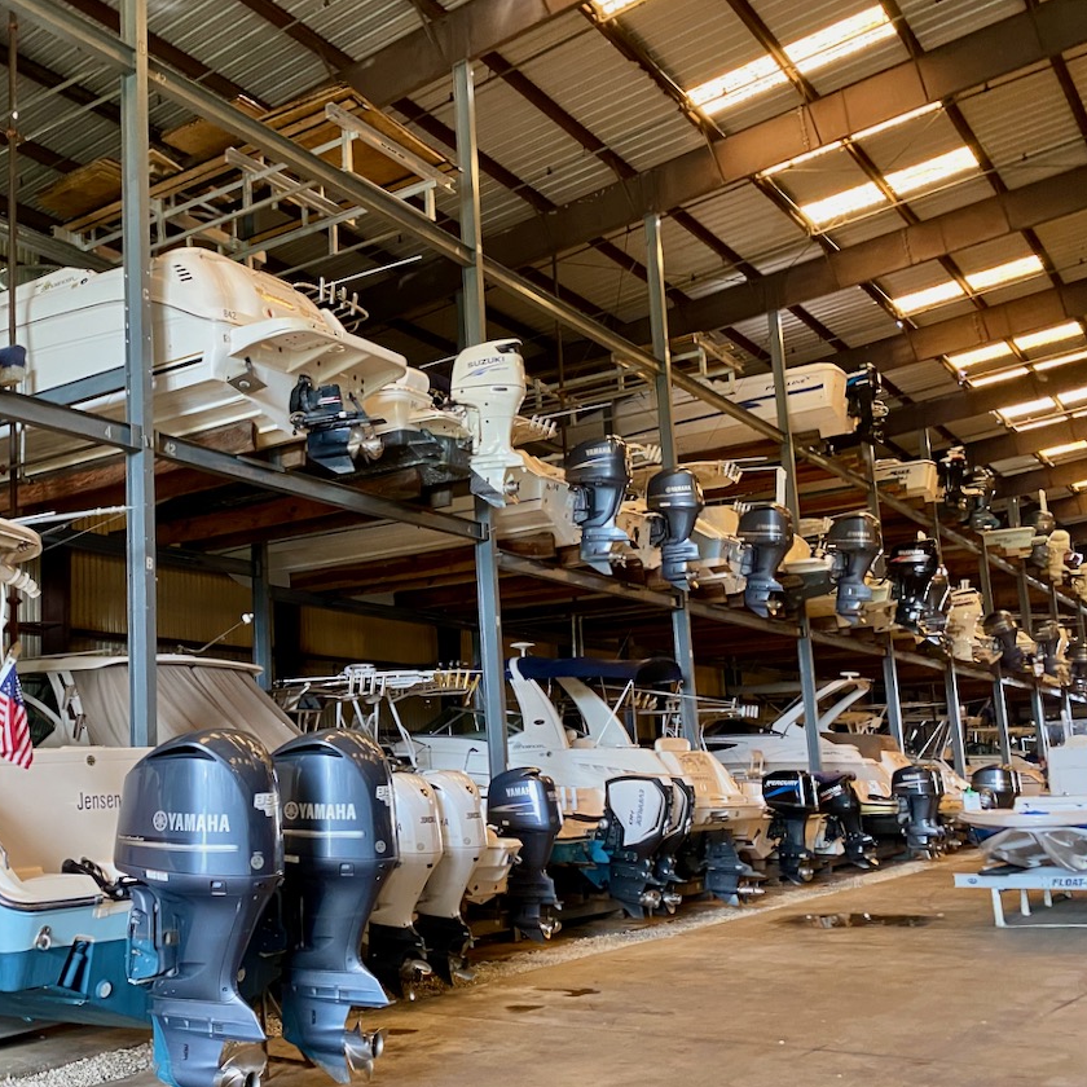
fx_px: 1243
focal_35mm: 35
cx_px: 272
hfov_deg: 45.6
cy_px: 598
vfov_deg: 47.2
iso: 250
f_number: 1.8
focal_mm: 4.25
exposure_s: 1/60
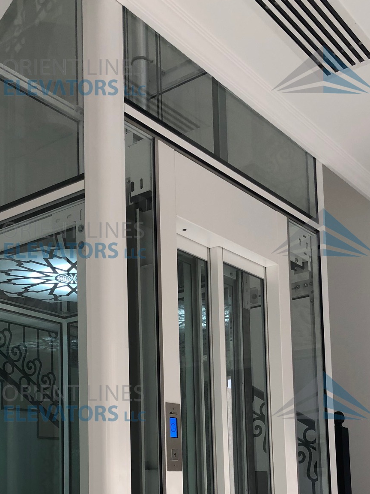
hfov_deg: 29.6
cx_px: 154
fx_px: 698
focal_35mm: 49
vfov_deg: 36.9
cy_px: 424
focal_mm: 4
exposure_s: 1/100
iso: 40
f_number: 1.8
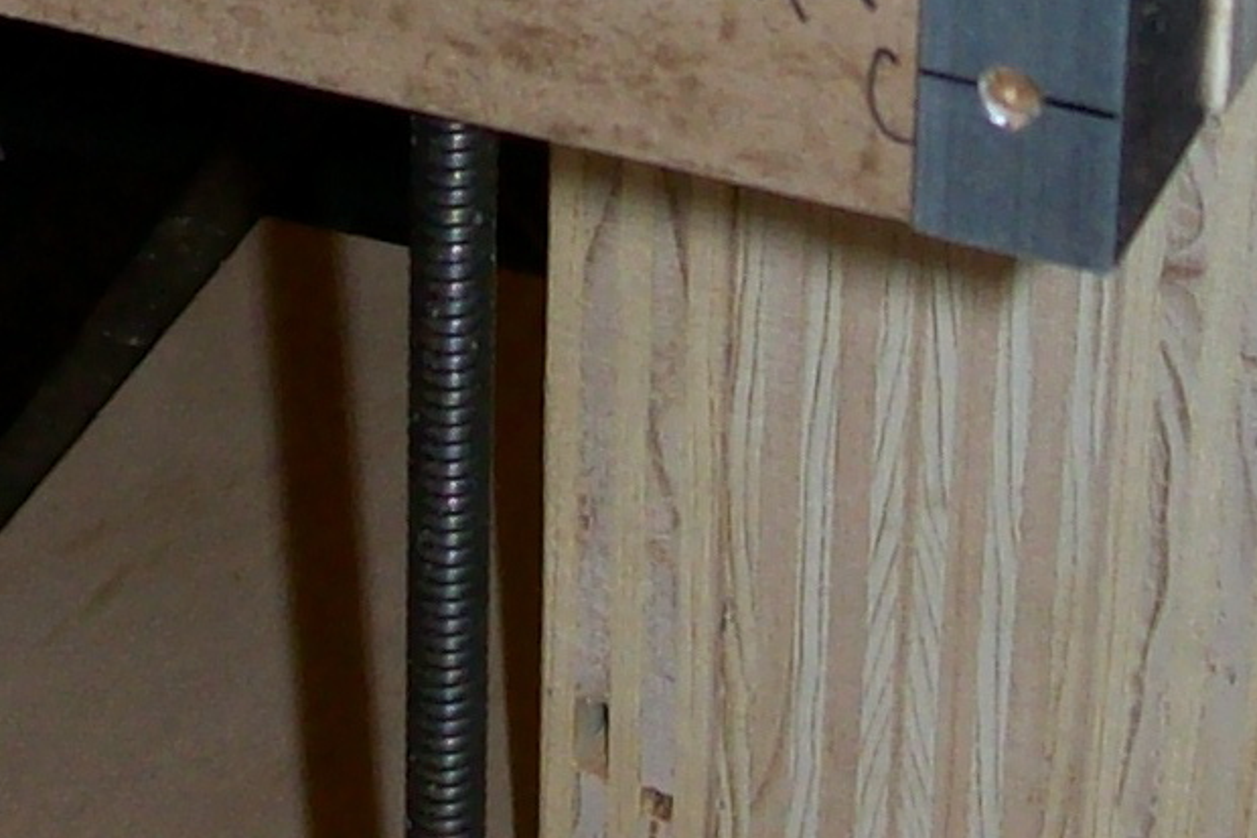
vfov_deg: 7.8
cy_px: -542
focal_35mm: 172
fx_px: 6004
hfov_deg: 11.9
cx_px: 509
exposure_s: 1/64
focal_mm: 6
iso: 80
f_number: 2.7
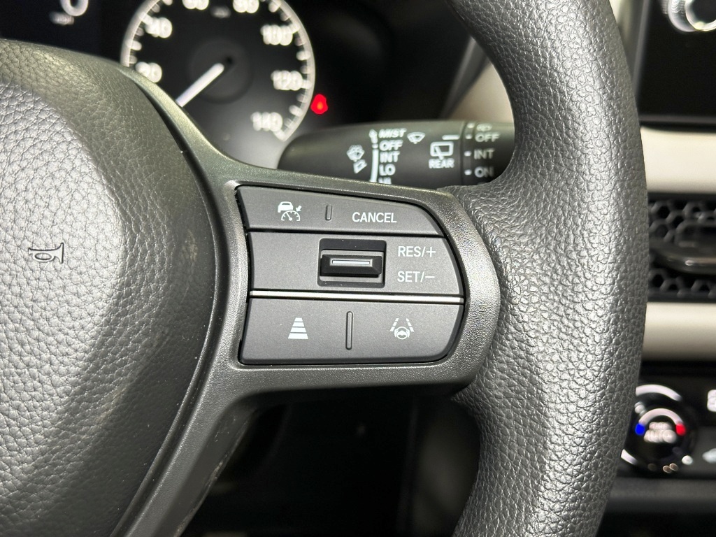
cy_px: 268
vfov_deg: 30.3
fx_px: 993
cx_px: 358
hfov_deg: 39.7
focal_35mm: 48
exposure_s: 1/40
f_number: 1.78
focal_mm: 6.86
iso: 320
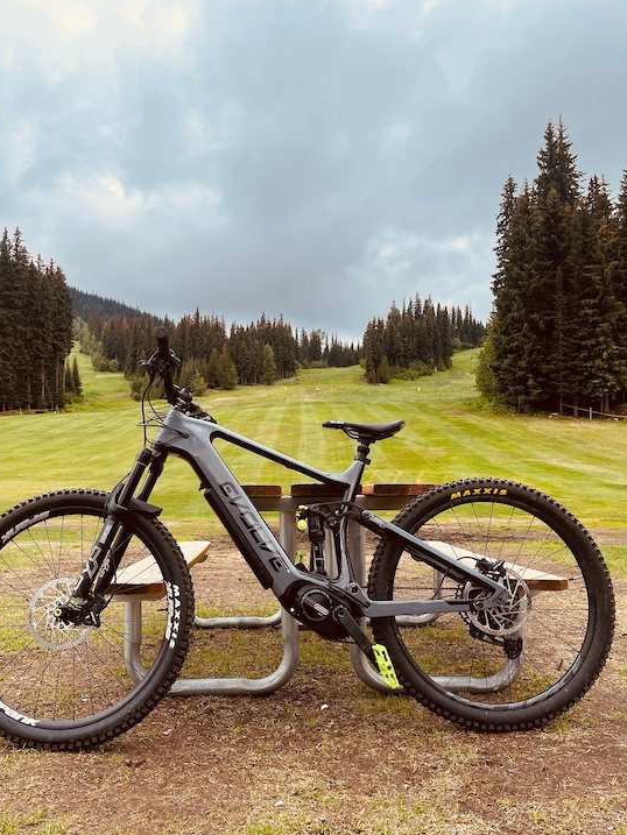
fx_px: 700
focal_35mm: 29
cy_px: 458
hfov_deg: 48.2
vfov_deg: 61.5
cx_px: 280
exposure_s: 1/1647
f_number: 1.6
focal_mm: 5.1
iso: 50
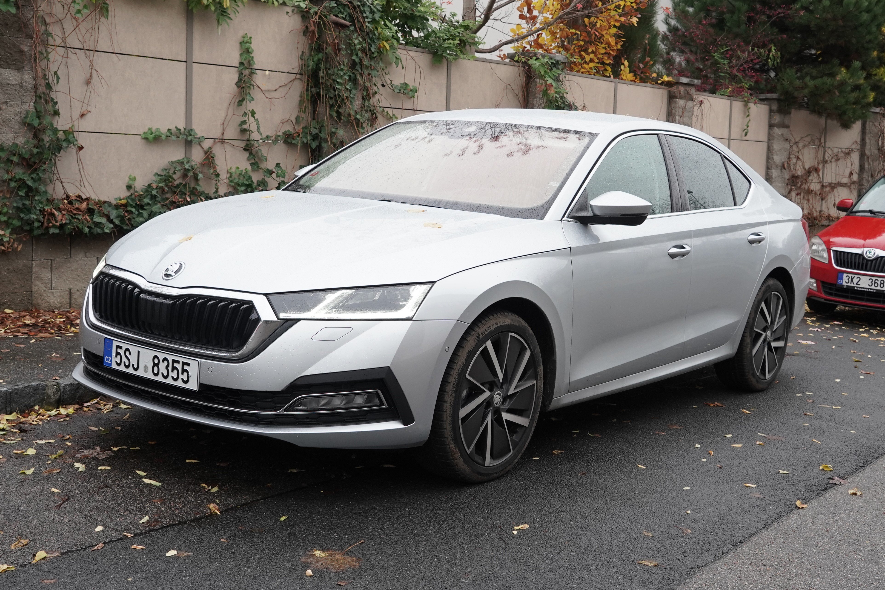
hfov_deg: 63.7
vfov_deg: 45.0
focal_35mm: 29
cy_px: 295
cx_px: 442
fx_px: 713
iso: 1000
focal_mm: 29
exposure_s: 1/250
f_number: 7.1
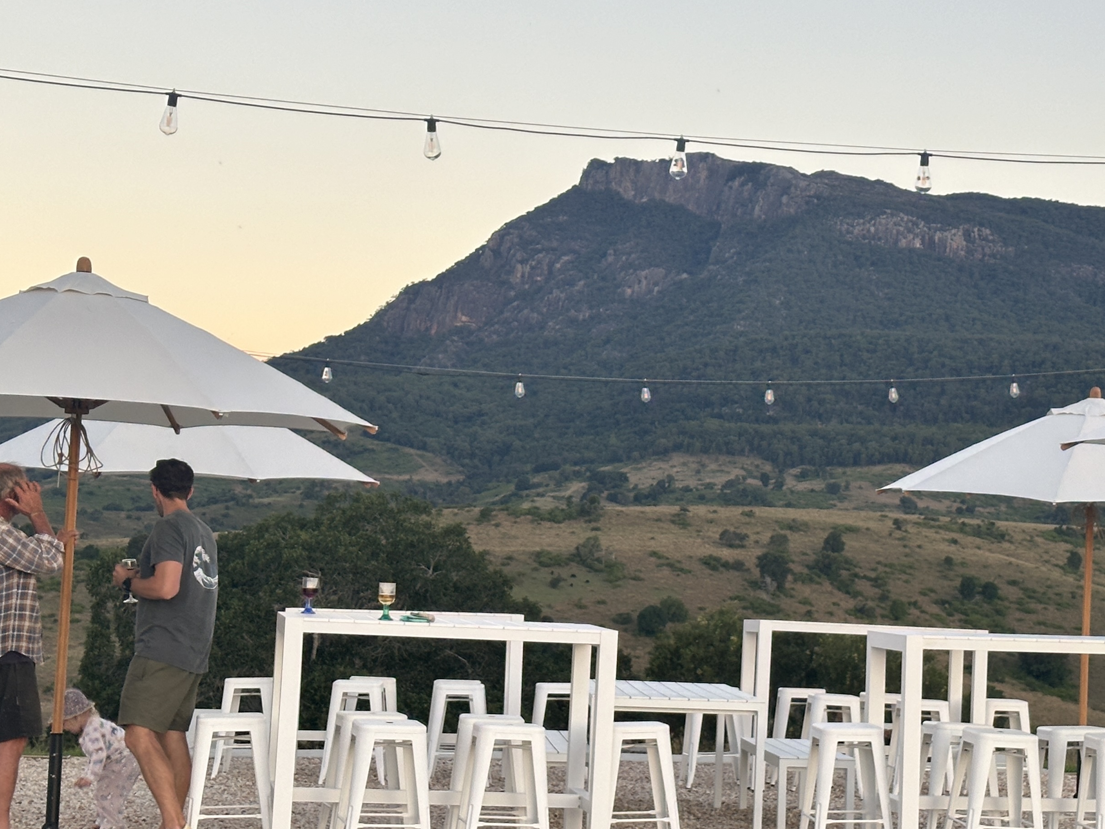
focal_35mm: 73
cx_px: 714
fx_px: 2330
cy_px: 451
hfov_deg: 26.6
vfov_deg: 20.2
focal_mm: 6.86
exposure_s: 1/274
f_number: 1.78
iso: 64
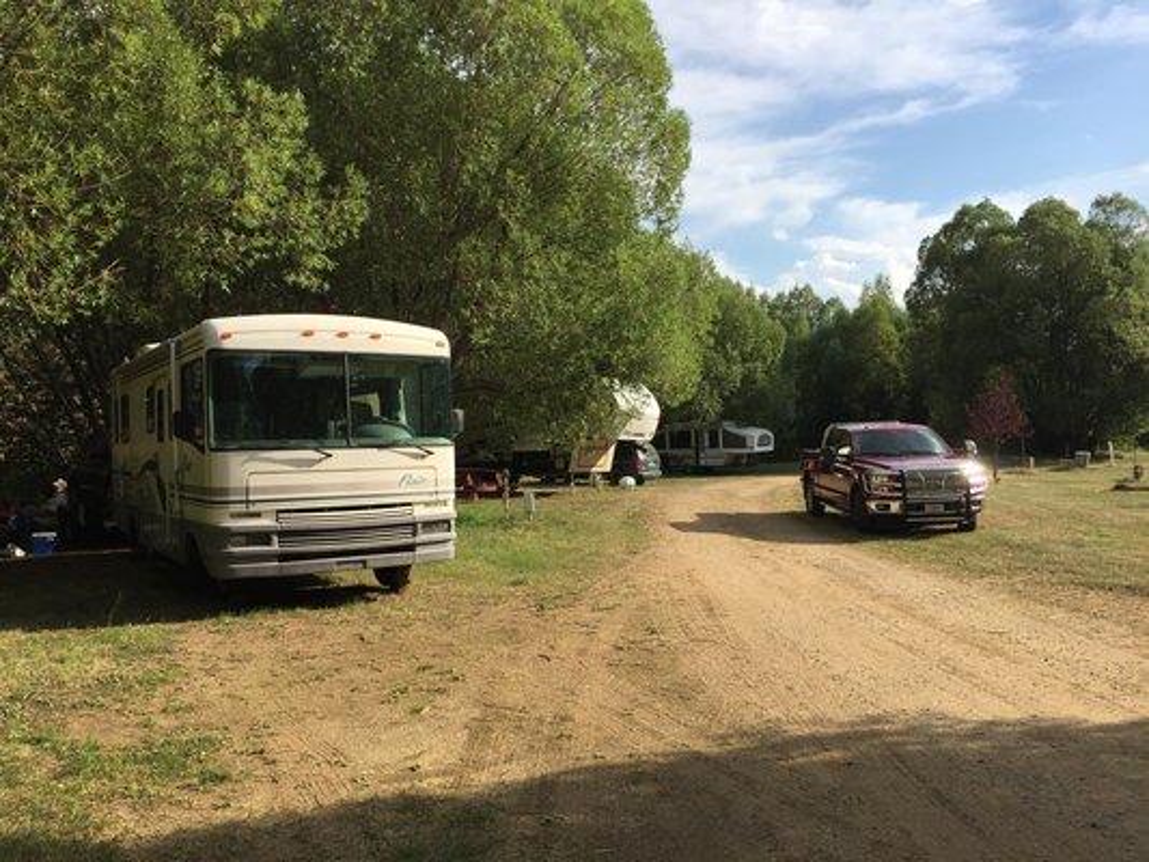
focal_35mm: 29
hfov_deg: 61.6
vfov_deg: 48.2
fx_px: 963
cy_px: 431
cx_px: 574
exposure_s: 1/1980
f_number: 2.2
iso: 32
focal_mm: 4.15
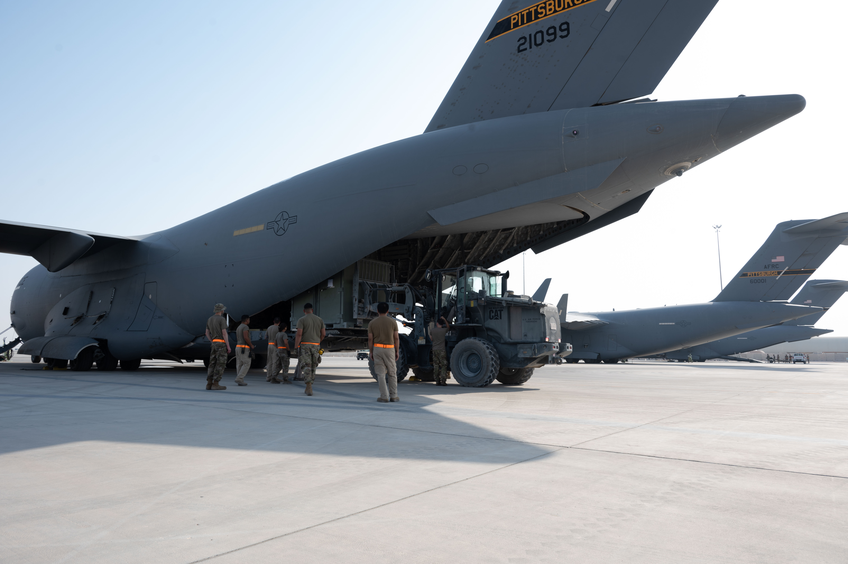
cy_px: 282
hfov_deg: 73.8
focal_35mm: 24
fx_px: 565
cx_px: 424
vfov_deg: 53.1
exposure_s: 1/125
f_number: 9
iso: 64
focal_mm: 24
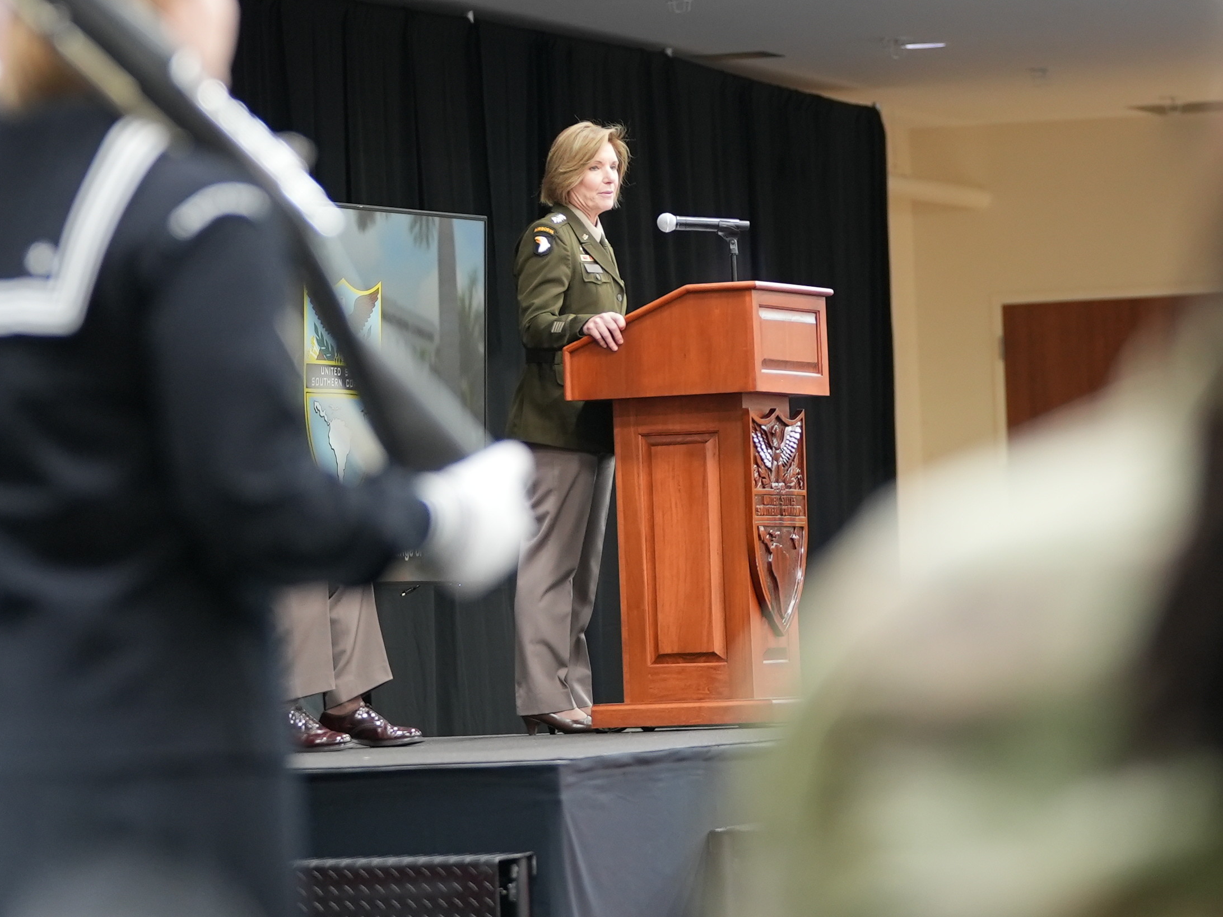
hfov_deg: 9.3
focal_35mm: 213
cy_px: 355
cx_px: 618
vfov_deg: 7.0
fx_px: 7525
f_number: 2.8
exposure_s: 1/160
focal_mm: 114
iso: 2000
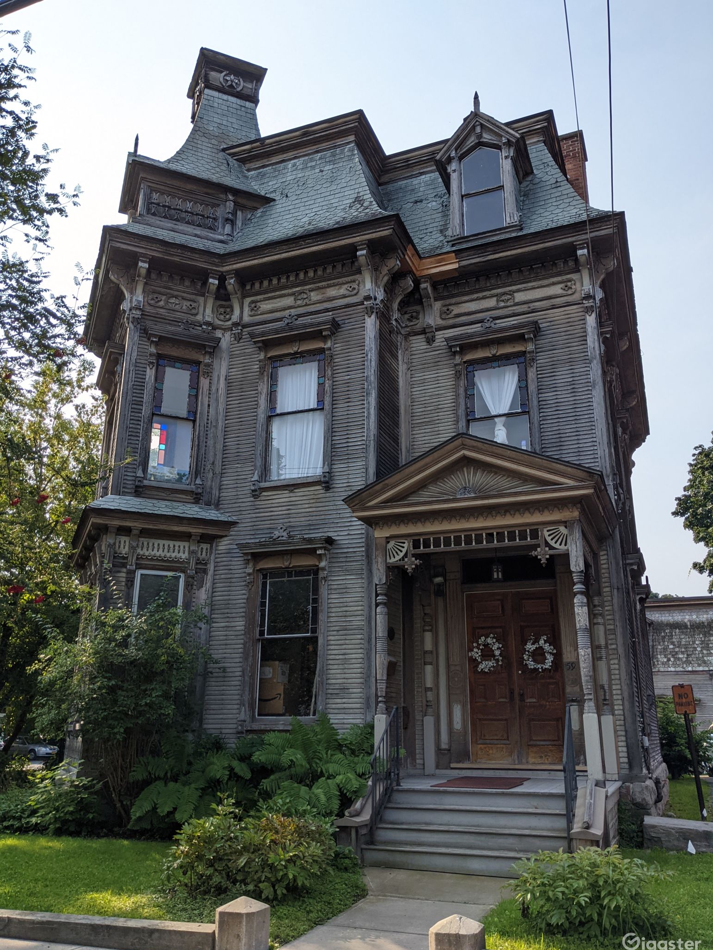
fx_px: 769
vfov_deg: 63.4
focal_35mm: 28
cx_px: 347
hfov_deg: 49.7
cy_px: 478
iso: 40
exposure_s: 1/2132
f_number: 1.73
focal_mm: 4.38
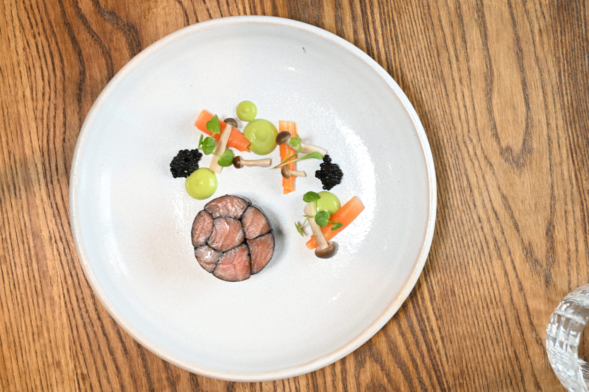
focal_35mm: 50
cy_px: 196
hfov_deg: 39.6
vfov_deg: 27.0
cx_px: 294
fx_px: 818
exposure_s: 1/6
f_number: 4.5
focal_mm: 50
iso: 100
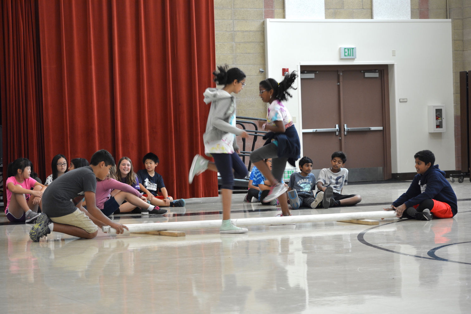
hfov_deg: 20.0
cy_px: 157
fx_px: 1334
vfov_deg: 13.4
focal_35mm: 102
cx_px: 236
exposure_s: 1/60
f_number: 4.5
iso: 640
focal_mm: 68
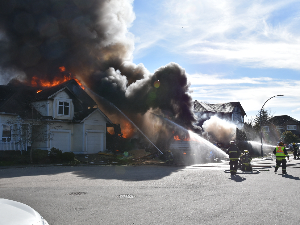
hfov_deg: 51.3
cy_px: 113
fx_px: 312
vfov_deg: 39.7
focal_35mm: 36
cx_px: 141
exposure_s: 1/400
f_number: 10
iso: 200
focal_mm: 22
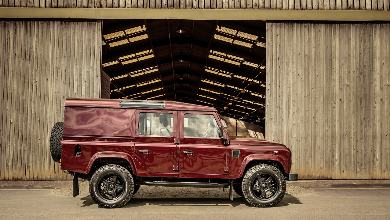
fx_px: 434
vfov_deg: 28.3
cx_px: 195
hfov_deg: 48.4
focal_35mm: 42
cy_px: 127
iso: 31
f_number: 7.1
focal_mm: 40
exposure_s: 1/200
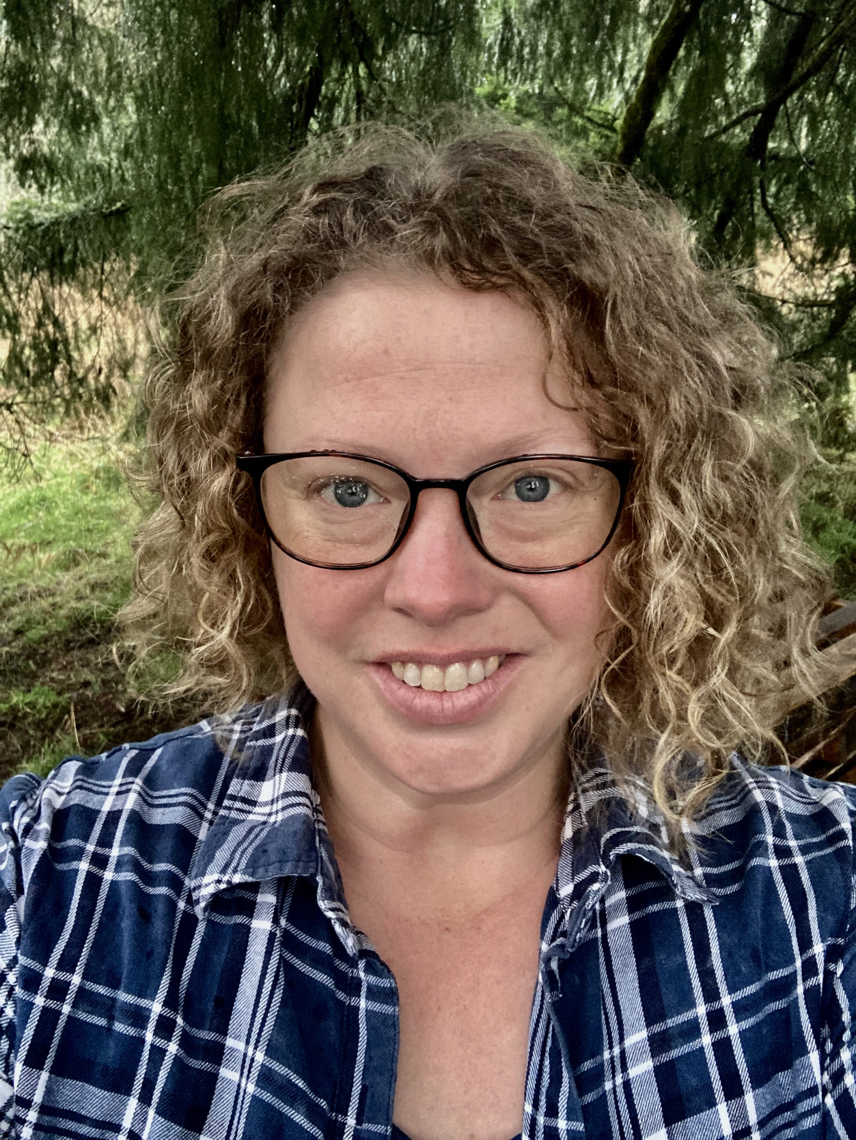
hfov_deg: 44.2
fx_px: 1054
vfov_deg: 56.8
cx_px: 428
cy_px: 570
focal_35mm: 32
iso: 320
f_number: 2.2
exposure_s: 1/44
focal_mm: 2.87
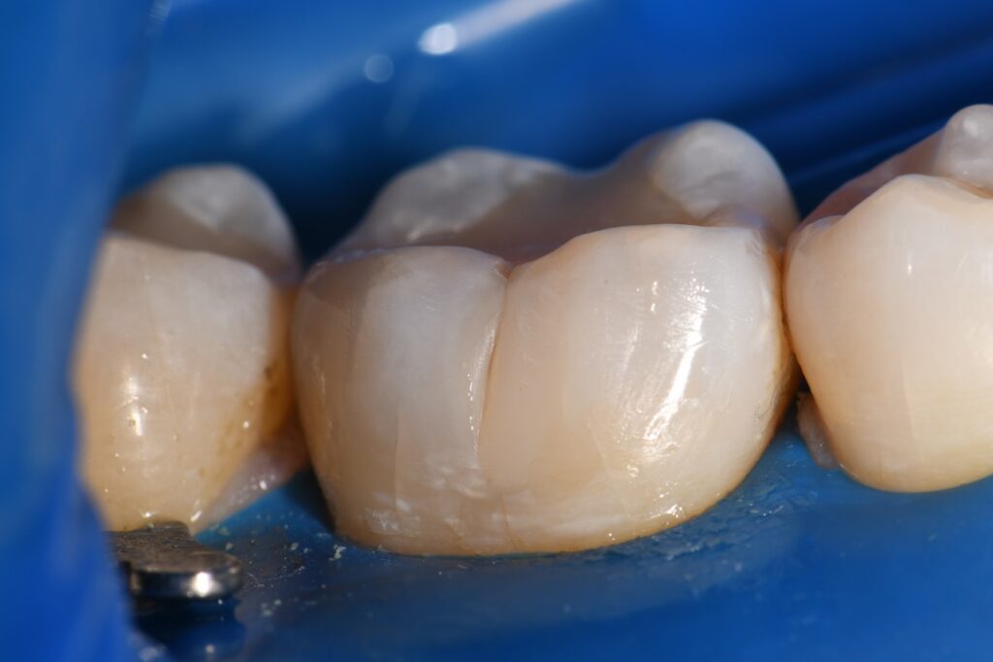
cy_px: 331
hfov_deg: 13.1
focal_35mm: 157
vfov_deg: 8.7
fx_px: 4329
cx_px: 496
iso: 200
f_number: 32
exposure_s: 1/160
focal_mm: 105
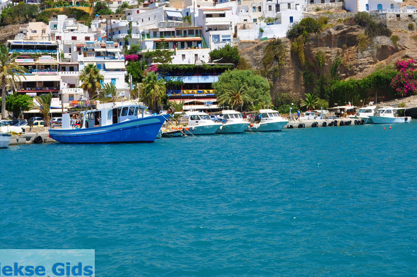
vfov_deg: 23.2
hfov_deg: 34.5
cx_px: 254
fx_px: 668
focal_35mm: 58
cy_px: 70
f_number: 10
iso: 200
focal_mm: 25
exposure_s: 1/320
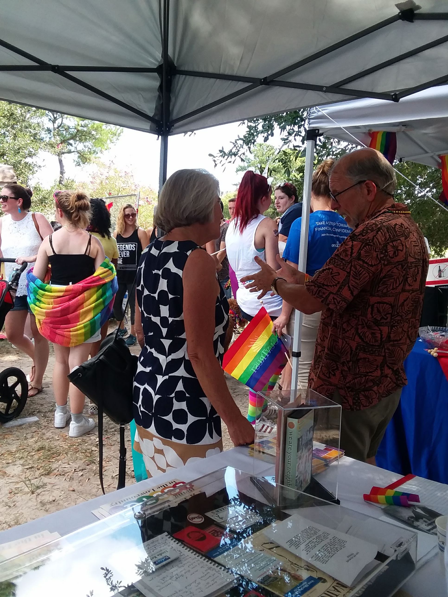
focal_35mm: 29
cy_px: 298
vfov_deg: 61.7
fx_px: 500
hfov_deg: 48.2
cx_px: 224
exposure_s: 1/169
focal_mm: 2.47
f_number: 1.9
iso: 40
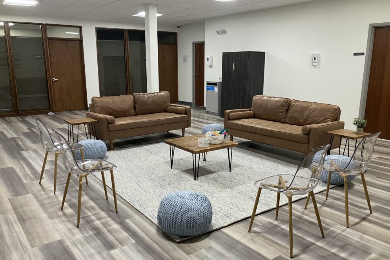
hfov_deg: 61.9
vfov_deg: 43.6
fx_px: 325
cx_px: 193
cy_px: 135
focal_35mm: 30
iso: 125
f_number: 1.8
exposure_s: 1/60
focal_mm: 3.99
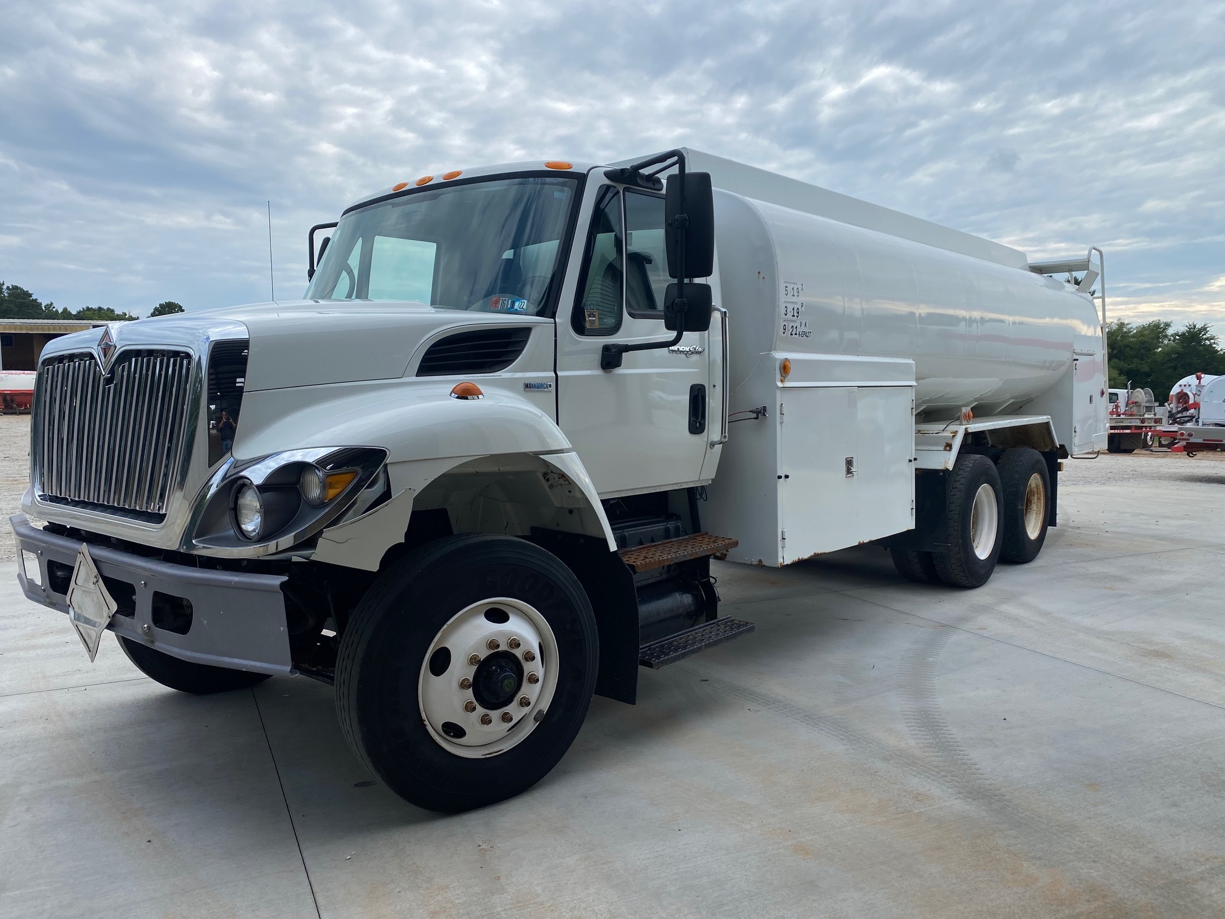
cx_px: 612
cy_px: 460
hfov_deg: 67.3
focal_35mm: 26
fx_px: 920
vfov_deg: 53.1
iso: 32
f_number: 1.8
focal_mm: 4.25
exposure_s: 1/1783
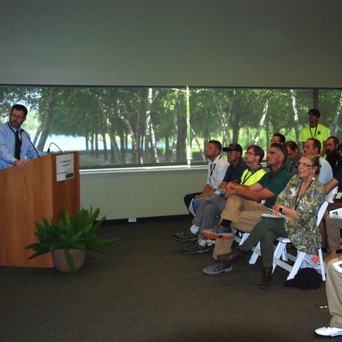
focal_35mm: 49
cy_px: 170
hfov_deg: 34.5
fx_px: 544
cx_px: 238
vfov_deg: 34.9
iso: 500
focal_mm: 25
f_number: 4.5
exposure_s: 1/60
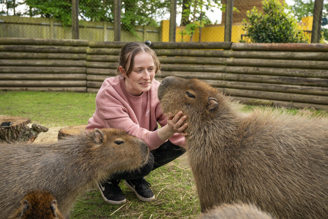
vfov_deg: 36.4
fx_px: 333
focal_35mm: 37
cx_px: 168
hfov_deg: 52.4
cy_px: 106
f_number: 4.5
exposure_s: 1/500
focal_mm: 33.5
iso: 160
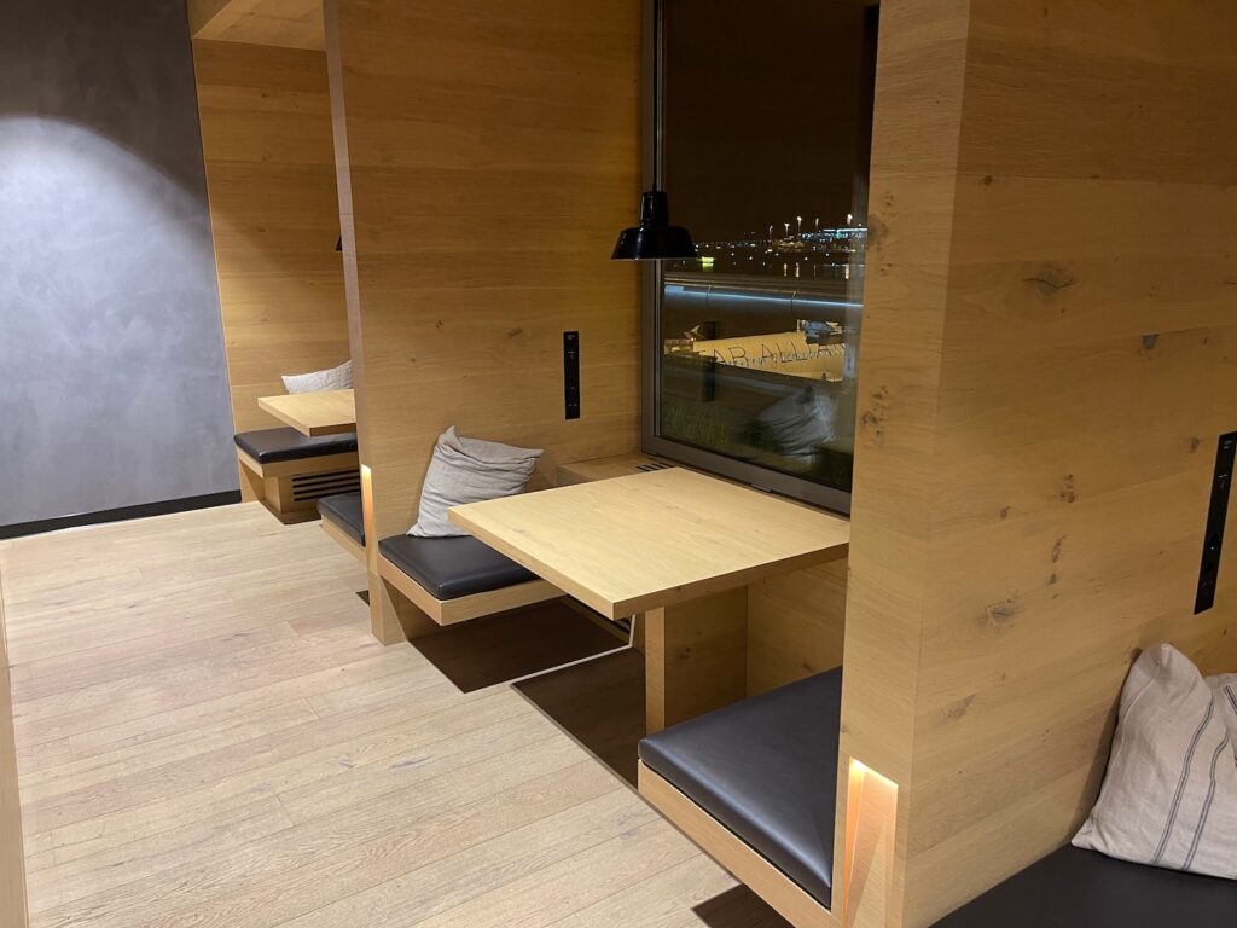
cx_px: 618
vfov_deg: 53.1
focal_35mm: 26
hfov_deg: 67.3
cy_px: 464
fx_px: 929
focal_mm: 5.1
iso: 200
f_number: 1.6
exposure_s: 1/49
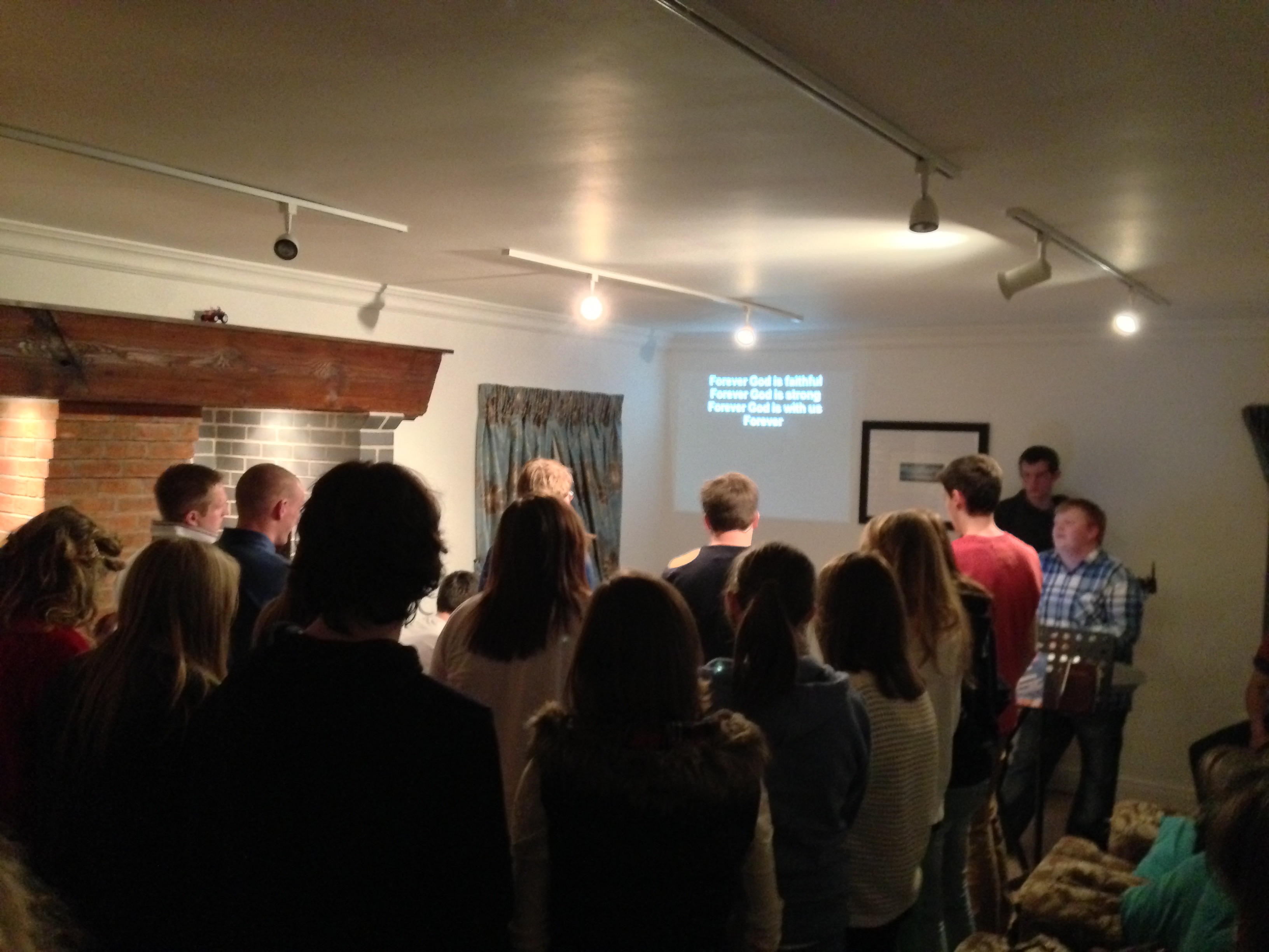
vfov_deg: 42.9
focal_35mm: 33
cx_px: 634
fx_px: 1210
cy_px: 476
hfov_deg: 55.4
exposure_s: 1/15
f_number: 2.4
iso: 800
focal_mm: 4.13
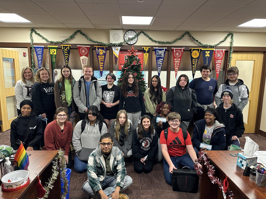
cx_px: 133
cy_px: 100
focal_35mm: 24
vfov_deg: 56.8
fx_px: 184
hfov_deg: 71.6
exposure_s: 1/60
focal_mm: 6.86
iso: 250
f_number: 1.78
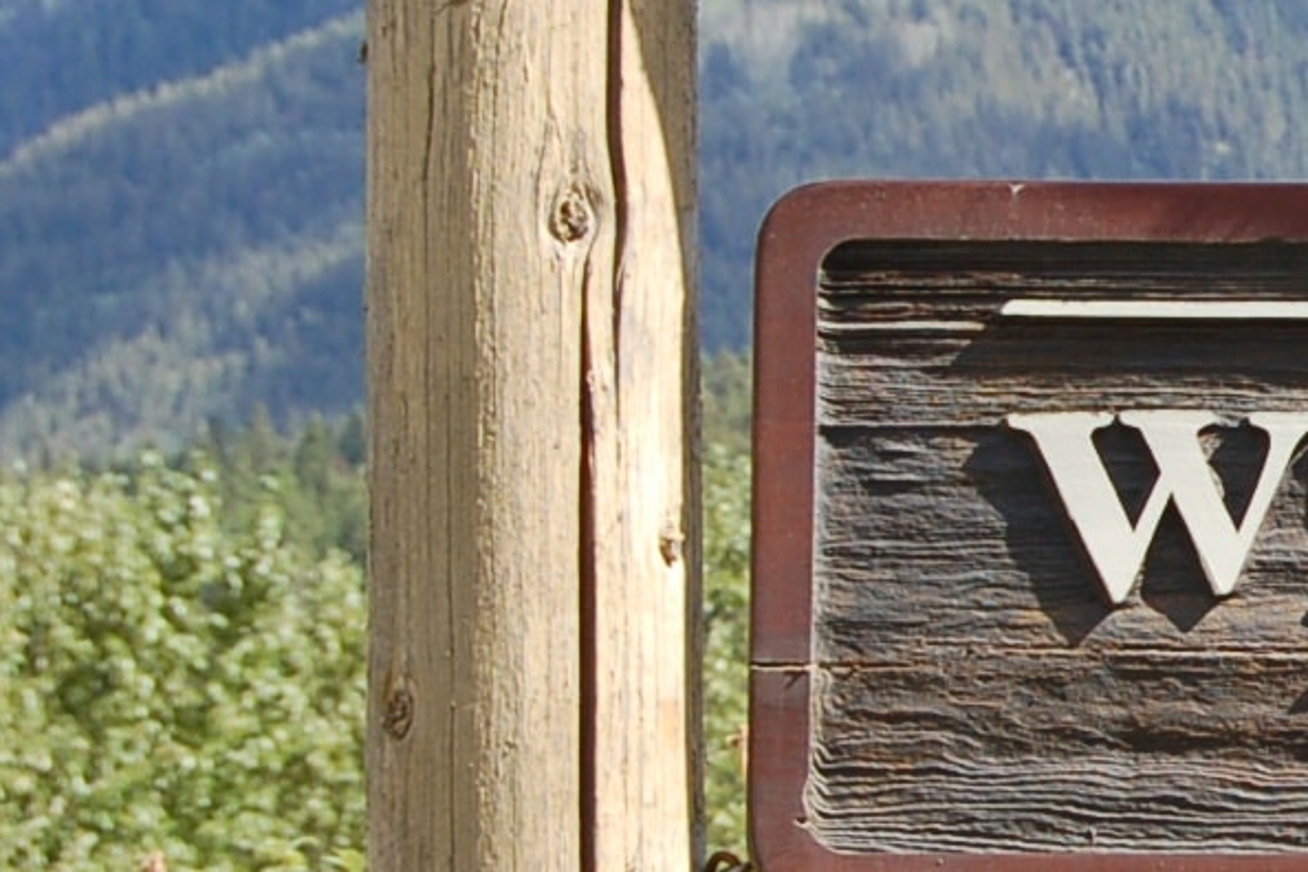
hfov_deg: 9.3
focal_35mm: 216
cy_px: 352
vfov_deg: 6.4
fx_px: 7847
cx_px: 1977
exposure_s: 1/200
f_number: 7.1
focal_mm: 38
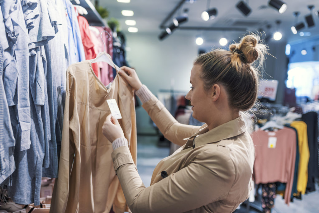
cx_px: 160
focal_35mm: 35
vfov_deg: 37.9
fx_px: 310
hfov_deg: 54.4
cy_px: 106
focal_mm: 35
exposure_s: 1/160
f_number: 2.2
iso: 320
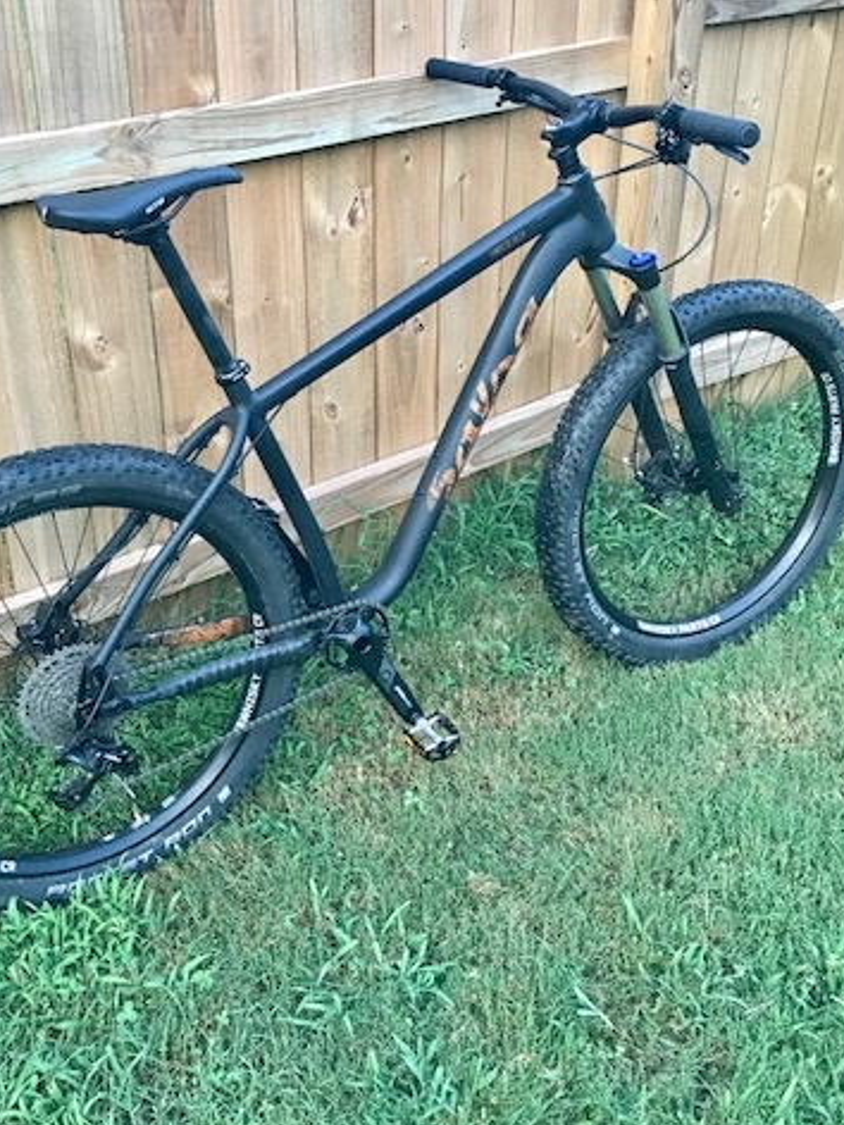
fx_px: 1235
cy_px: 470
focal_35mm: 38
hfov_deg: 37.6
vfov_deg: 48.8
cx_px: 341
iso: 32
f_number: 1.8
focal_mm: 3.99
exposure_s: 1/30
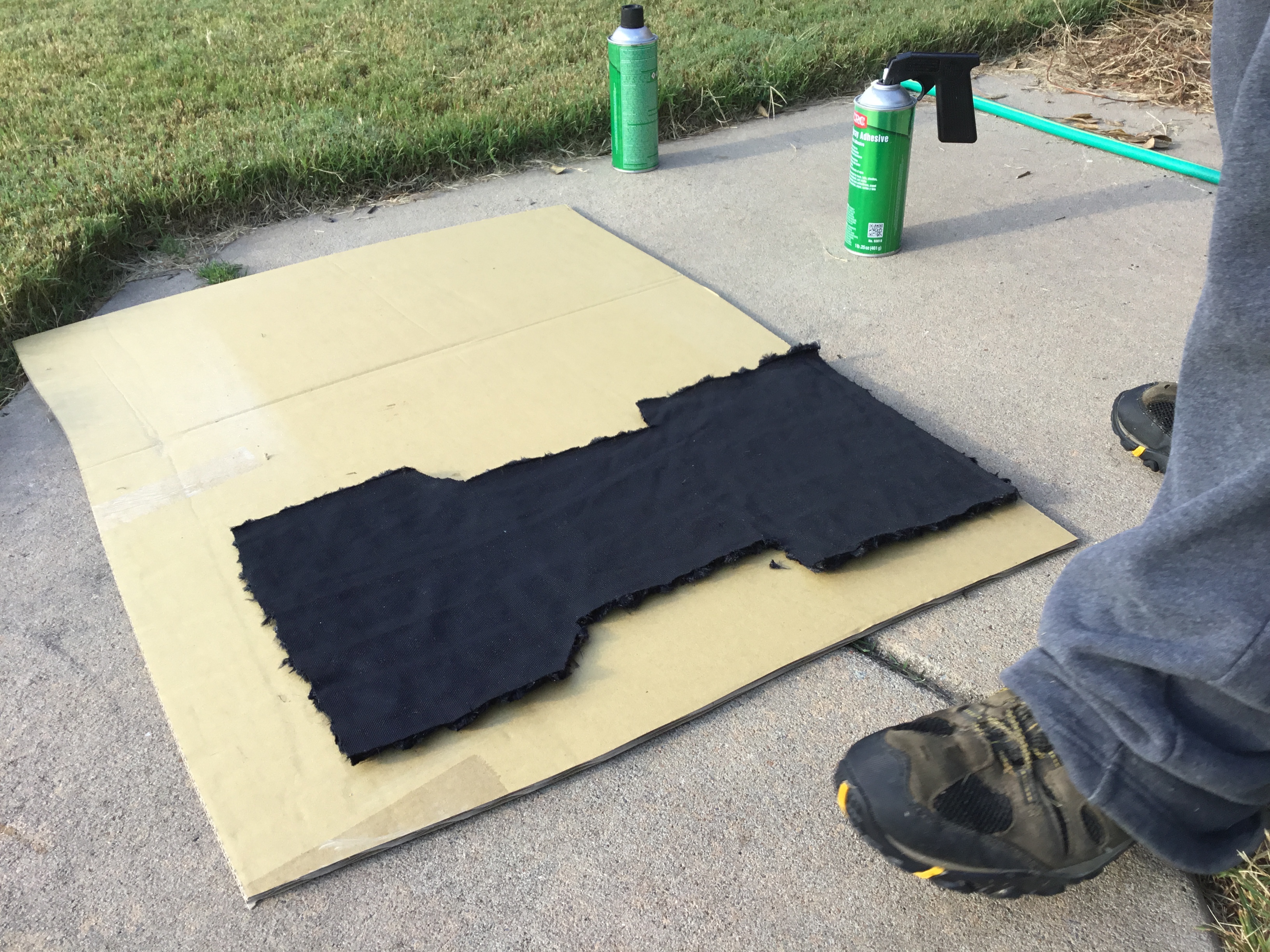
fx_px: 1137
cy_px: 476
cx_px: 635
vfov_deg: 45.4
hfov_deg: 58.4
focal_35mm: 31
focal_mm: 3.3
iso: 25
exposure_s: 1/247
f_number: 2.4
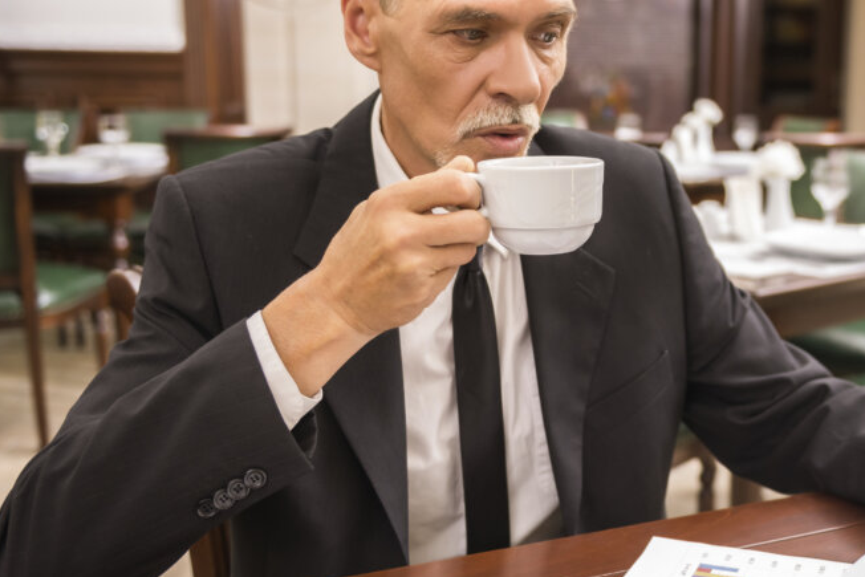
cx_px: 629
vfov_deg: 25.5
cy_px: 297
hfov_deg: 36.8
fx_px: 1274
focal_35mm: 53
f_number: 2.8
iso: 400
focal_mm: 32
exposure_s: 1/250
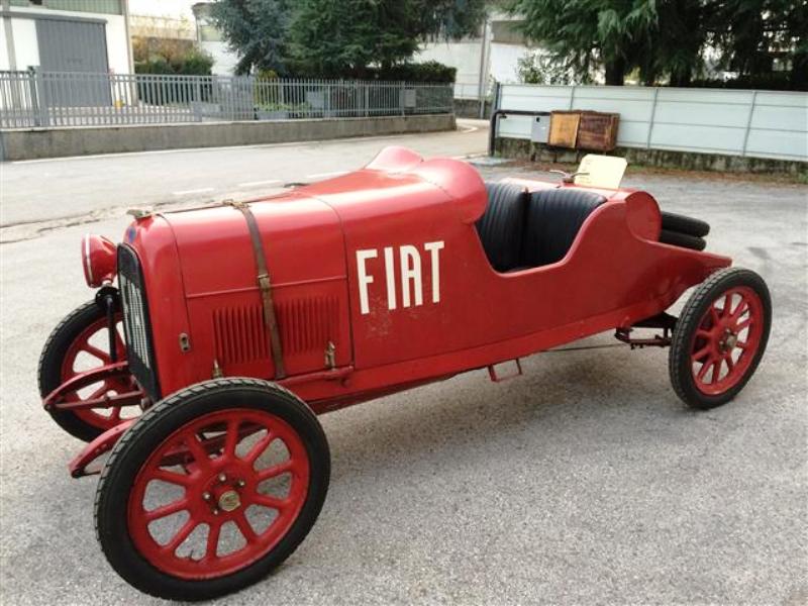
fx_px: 677
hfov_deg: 61.7
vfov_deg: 48.2
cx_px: 404
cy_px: 303
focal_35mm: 29
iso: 64
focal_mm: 4.15
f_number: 2.2
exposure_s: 1/30
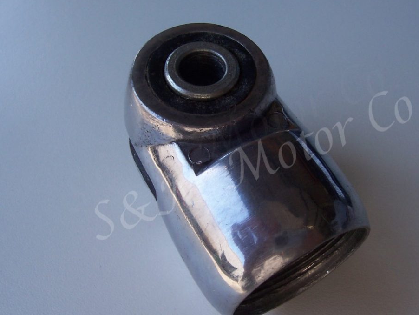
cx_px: 237
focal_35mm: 42
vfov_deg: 34.4
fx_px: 509
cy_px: 166
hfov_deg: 44.7
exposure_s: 1/125
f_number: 5.6
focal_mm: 5.6
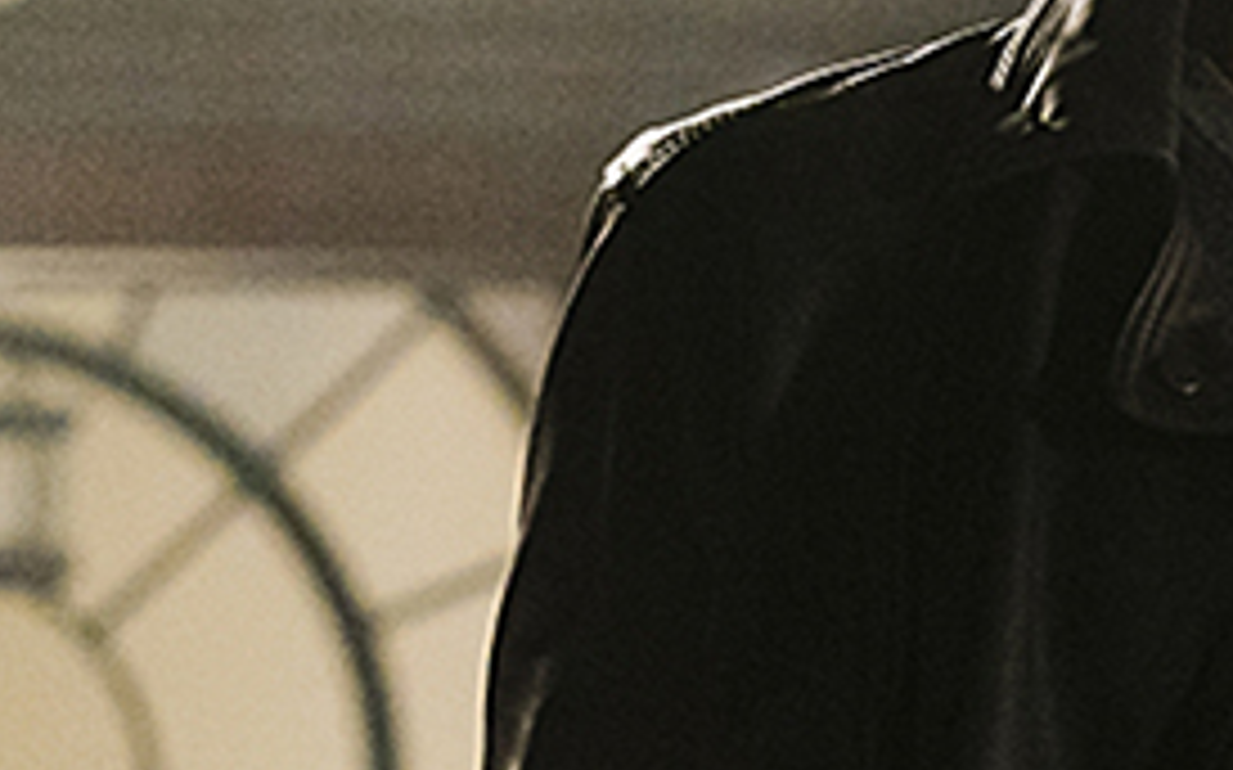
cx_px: 1278
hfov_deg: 10.0
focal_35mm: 208
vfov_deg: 6.3
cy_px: 241
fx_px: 6987
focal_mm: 70
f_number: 4.5
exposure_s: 1/125
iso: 12800
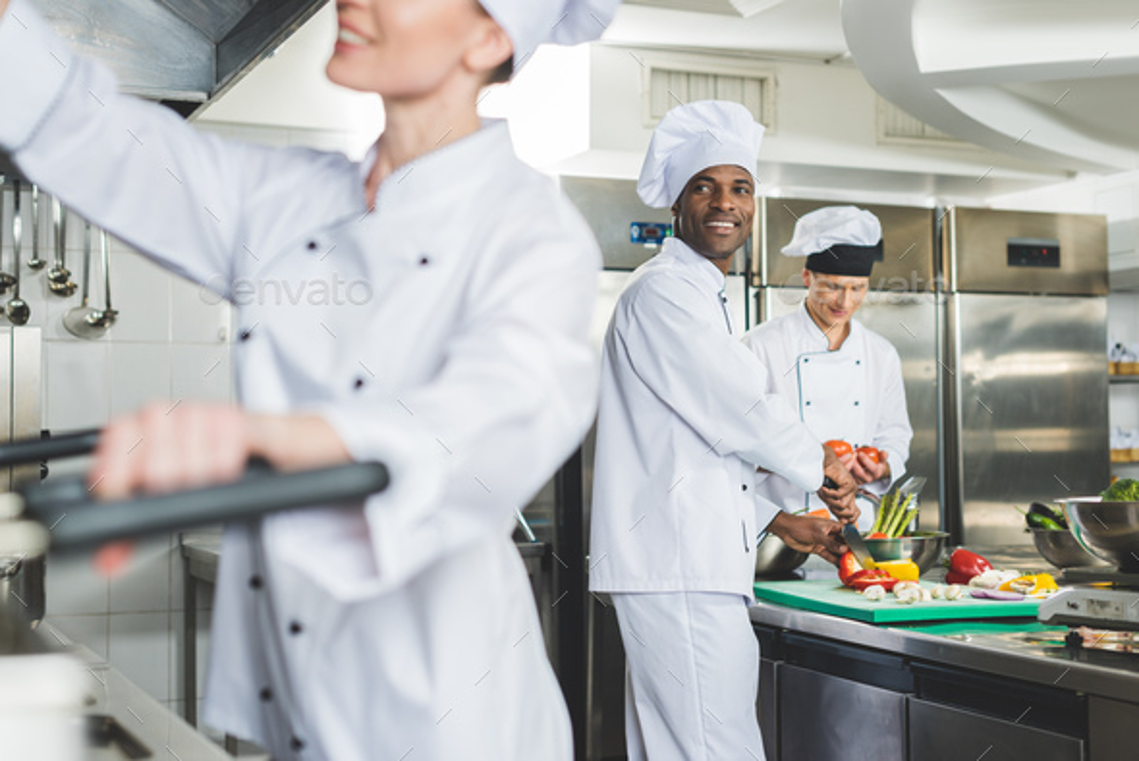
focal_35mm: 50
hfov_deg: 39.6
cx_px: 570
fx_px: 1583
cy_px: 380
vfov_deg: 27.0
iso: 160
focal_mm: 50
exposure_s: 1/200
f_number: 3.2
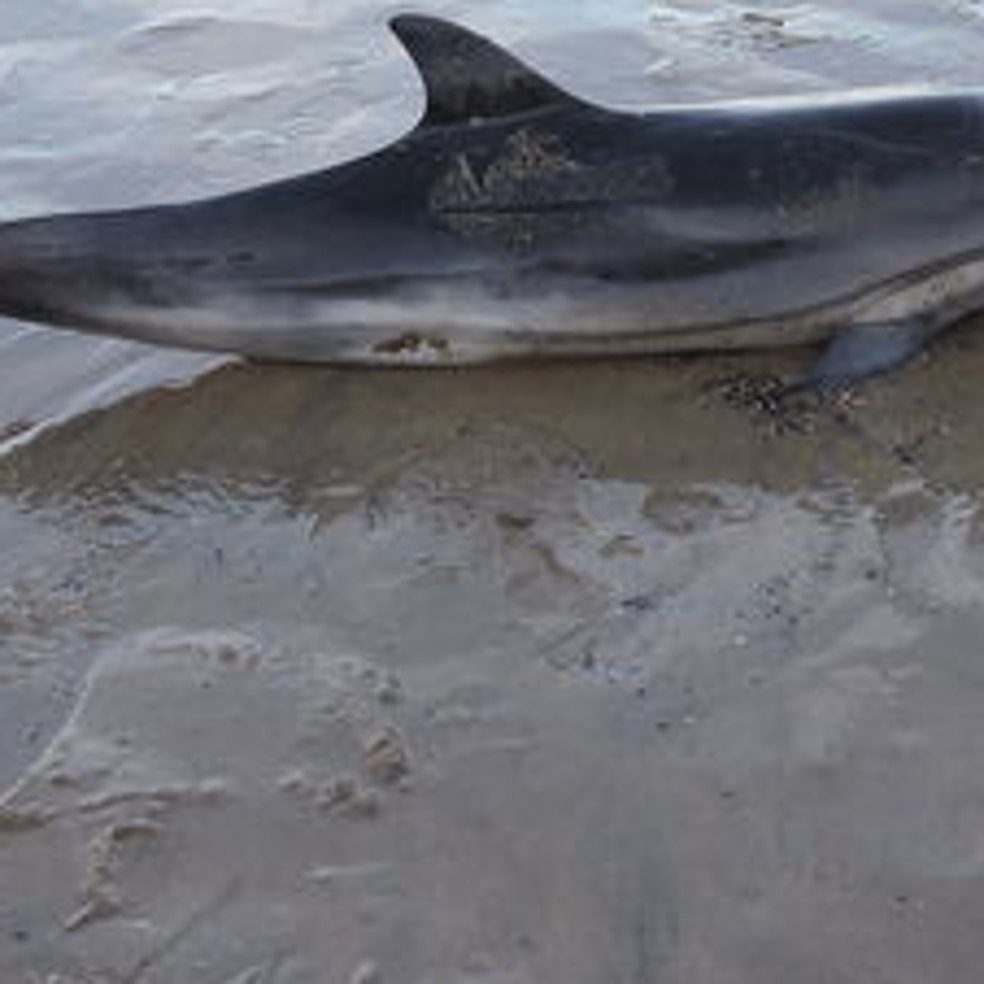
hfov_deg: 39.9
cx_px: 573
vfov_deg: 39.4
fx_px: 1351
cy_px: 303
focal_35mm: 42
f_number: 3.3
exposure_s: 1/200
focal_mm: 4.3
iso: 100
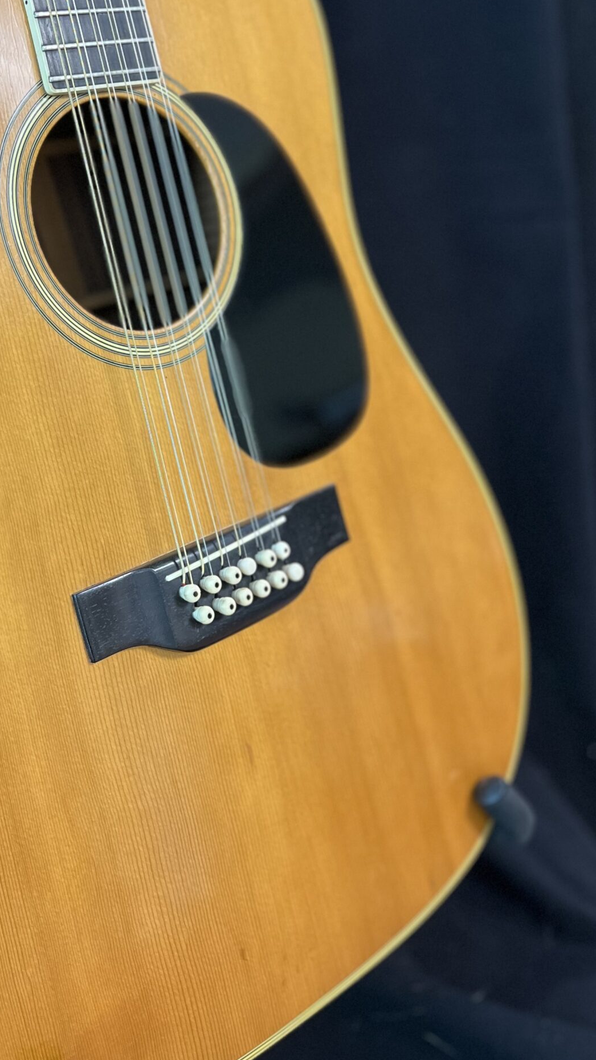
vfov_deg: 51.1
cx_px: 68
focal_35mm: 39
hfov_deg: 29.3
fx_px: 1095
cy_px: 406
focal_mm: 5.7
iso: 250
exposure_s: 1/60
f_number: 1.5
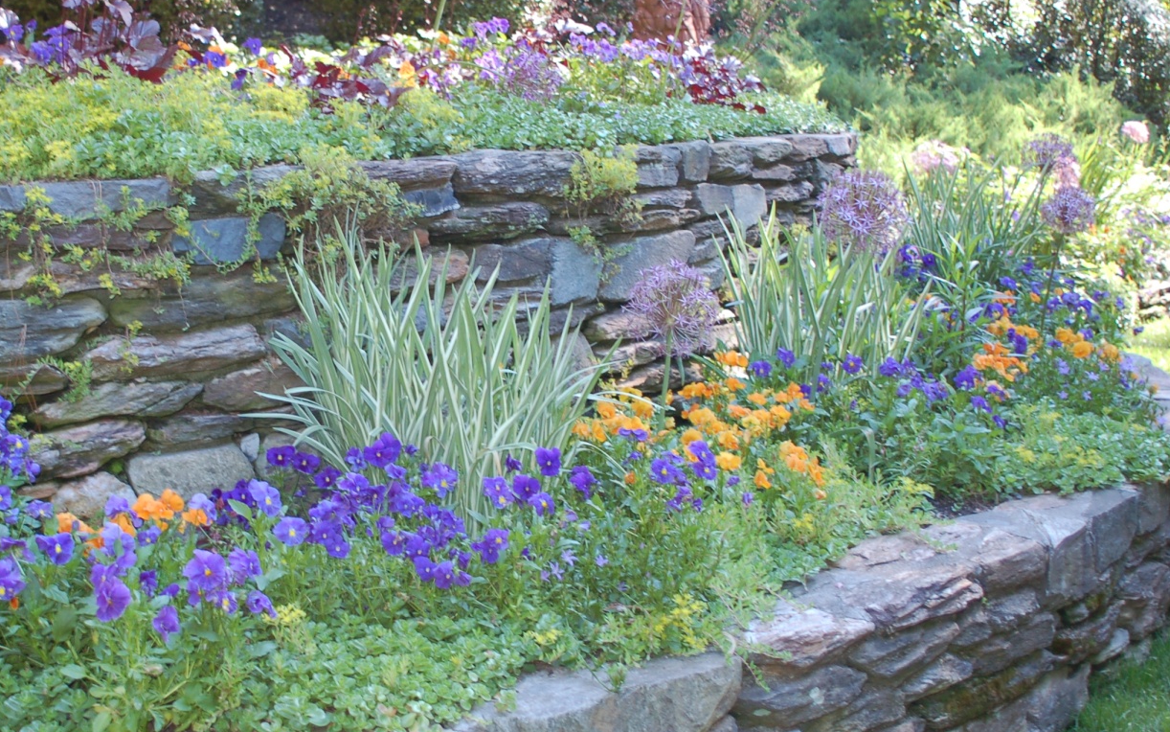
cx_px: 379
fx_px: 1722
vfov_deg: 24.0
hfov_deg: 37.1
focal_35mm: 54
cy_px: 332
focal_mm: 24
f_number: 2.8
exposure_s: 1/60
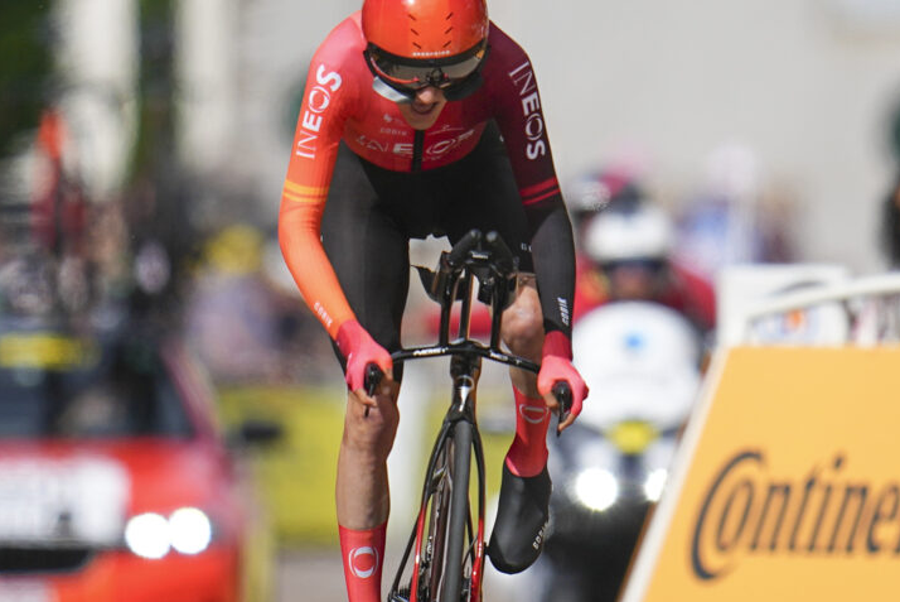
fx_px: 21512
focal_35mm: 860
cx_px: 431
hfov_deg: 2.4
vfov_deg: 1.6
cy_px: 360
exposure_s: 1/6400
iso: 200
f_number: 2.8
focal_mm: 400
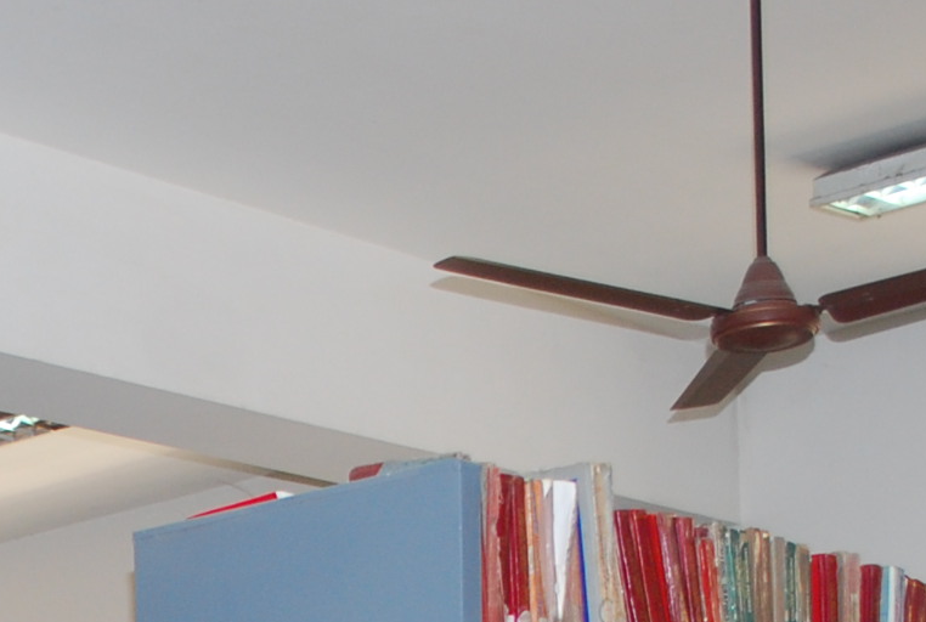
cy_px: 1150
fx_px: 2939
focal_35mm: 114
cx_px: -264
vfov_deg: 11.2
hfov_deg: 16.9
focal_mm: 20
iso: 400
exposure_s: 1/50
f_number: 4.5
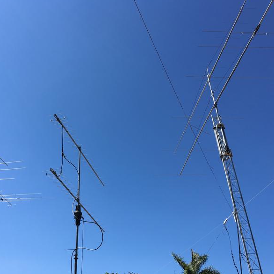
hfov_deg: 46.8
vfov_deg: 47.2
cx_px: 102
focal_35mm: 35
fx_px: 313
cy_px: 135
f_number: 2.2
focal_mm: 4.15
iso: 25
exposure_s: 1/1538
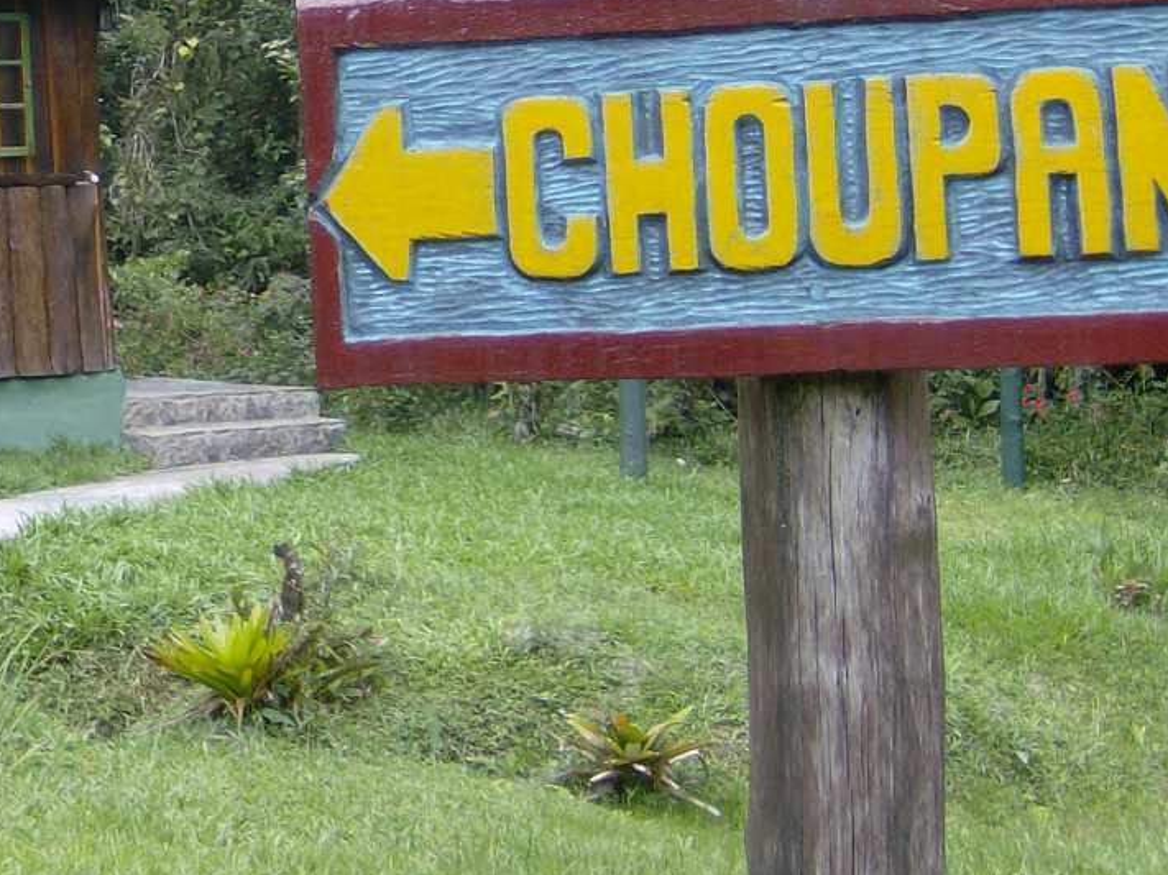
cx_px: 67
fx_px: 2733
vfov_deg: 17.9
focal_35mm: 81
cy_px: 80
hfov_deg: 23.4
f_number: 2.8
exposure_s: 1/258
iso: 100
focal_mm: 6
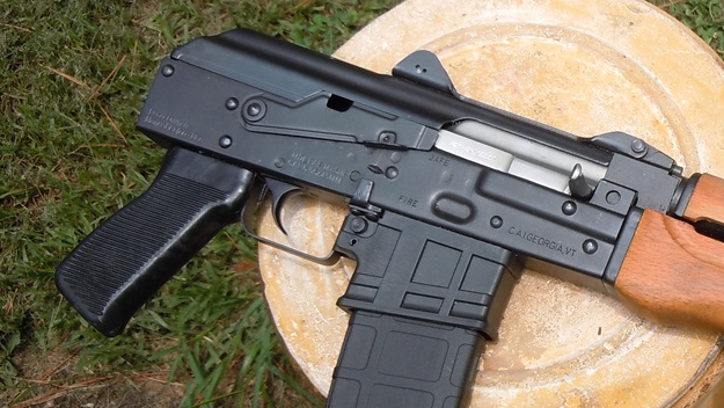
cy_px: 262
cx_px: 606
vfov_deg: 17.5
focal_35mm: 69
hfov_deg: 29.7
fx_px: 1325
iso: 100
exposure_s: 1/200
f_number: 4
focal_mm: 5.9
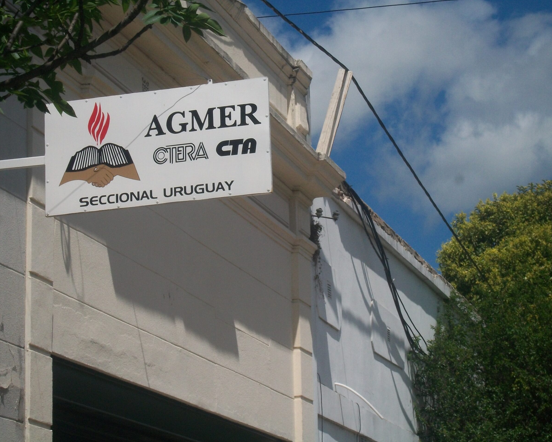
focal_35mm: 113
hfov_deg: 17.0
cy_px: 222
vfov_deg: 13.6
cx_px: 265
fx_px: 1846
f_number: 8.5
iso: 80
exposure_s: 1/500
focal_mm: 18
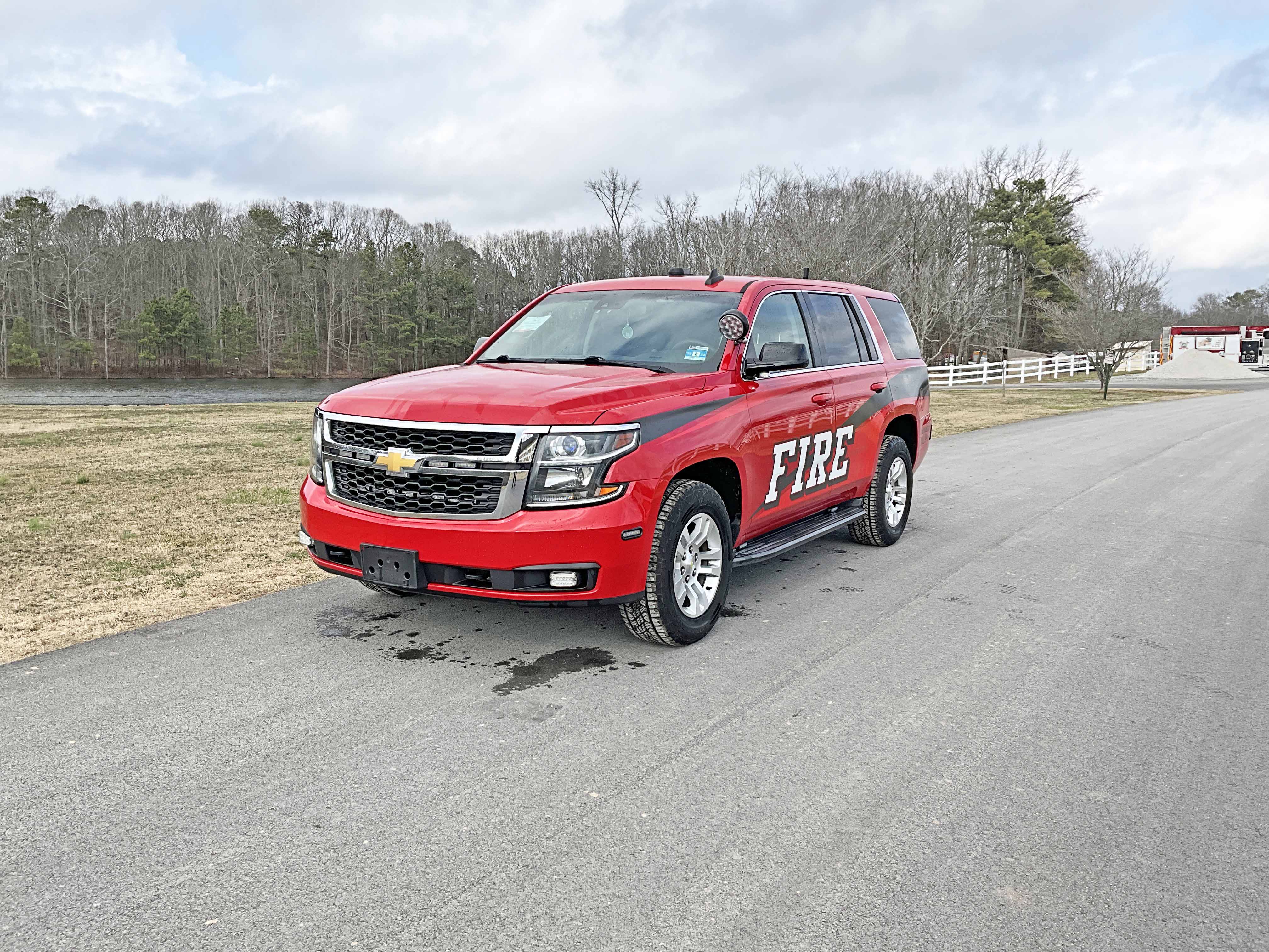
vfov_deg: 48.2
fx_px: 1063
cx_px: 634
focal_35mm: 29
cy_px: 476
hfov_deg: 61.7
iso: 25
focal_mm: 3
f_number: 1.8
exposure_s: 1/1451
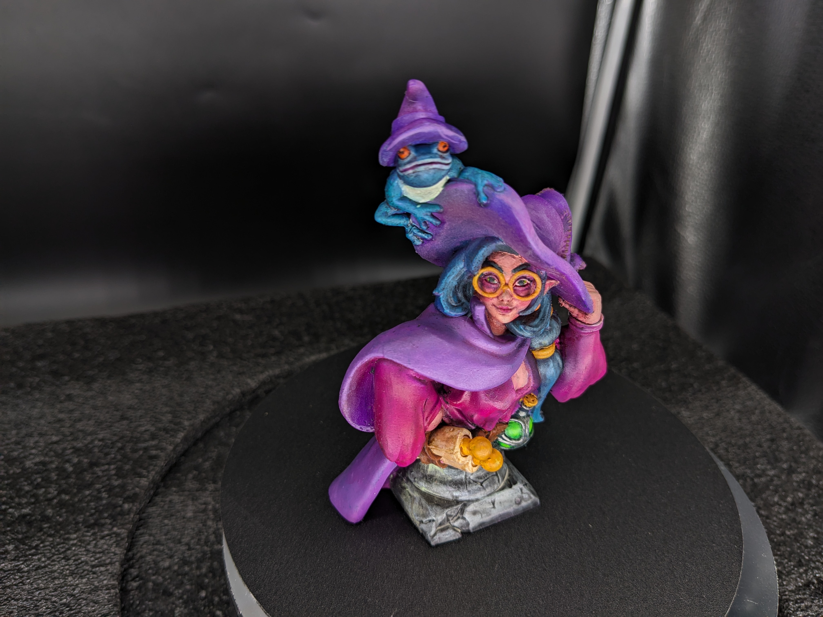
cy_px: 308
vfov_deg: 51.4
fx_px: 642
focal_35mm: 27
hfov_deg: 65.3
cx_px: 412
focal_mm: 4.38
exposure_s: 1/468
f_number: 1.73
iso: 56
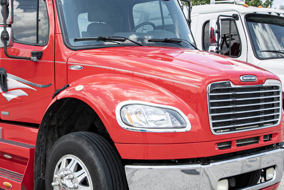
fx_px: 481
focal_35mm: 61
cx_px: 89
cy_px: 88
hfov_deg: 32.5
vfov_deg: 22.3
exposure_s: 1/400
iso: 100
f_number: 3.5
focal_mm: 20
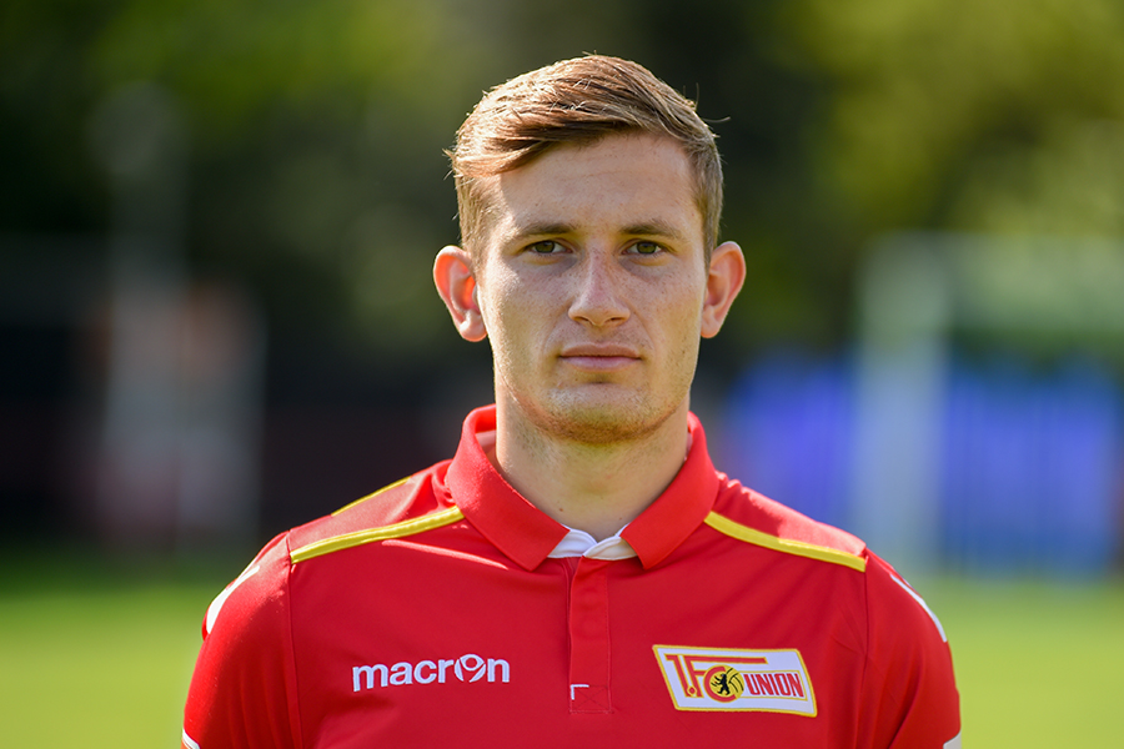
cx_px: 562
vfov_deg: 6.9
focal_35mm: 200
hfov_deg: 10.3
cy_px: 374
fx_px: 6244
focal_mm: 200
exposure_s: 1/640
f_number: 2.8
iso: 100
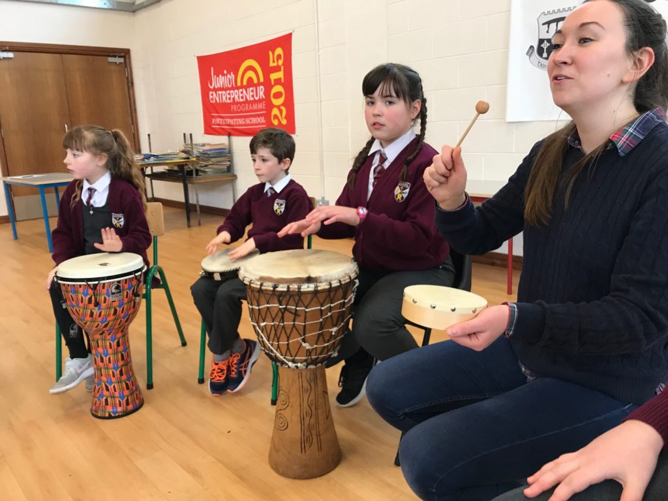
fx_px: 540
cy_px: 250
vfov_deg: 49.7
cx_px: 334
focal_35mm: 28
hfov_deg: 63.4
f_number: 1.8
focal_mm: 3.99
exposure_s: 1/33
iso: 32
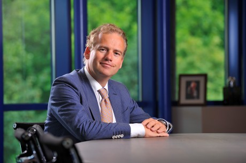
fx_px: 1161
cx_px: 123
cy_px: 82
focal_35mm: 170
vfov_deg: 8.1
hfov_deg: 12.1
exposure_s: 1/125
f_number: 6.3
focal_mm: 170
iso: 200
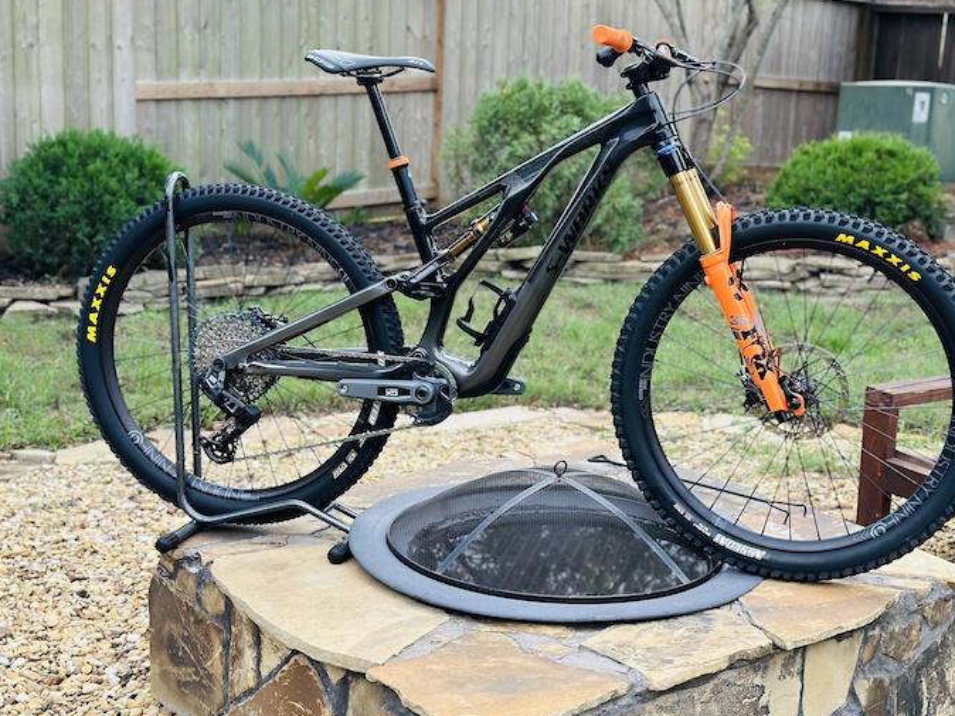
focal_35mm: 57
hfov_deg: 33.8
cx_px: 537
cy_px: 320
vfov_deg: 25.6
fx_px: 1572
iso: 80
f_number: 1.78
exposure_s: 1/213
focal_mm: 6.86
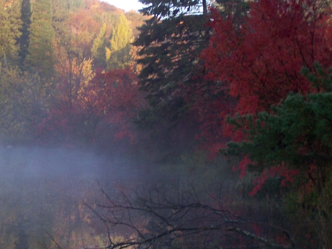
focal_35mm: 106
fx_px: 1017
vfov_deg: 14.0
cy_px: 115
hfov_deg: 18.5
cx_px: 104
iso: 64
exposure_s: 1/100
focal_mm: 9.8
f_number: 3.1
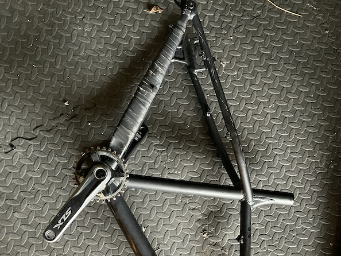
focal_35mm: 35
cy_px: 224
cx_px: 171
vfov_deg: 38.3
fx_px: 345
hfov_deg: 52.6
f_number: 1.6
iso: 500
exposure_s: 1/60
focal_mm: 4.2
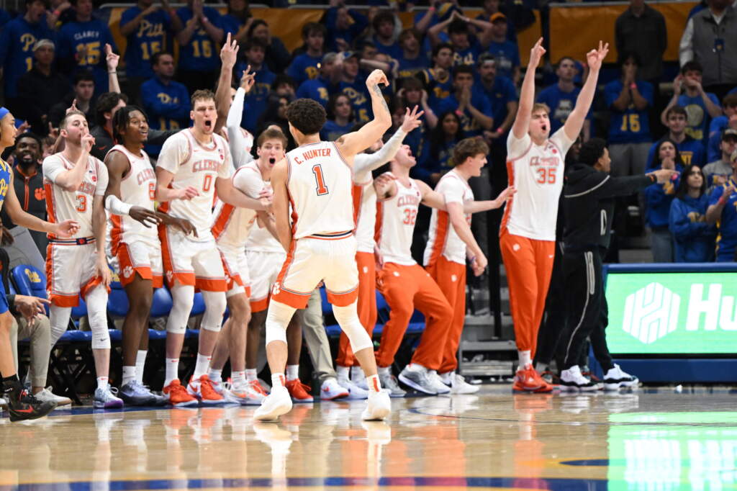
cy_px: 246
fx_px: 4441
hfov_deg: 9.5
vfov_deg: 6.3
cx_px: 368
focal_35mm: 217
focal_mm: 145
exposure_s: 1/1250
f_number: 2.8
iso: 5000
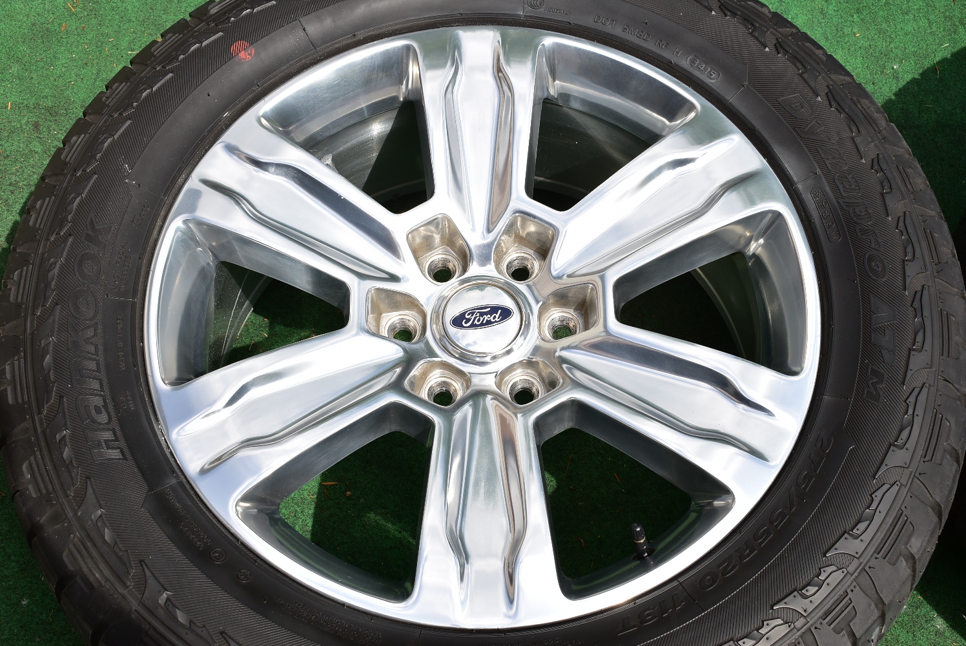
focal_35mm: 57
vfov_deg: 23.8
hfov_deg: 35.0
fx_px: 1531
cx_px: 483
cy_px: 323
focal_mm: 38
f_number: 10
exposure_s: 1/160
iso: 100
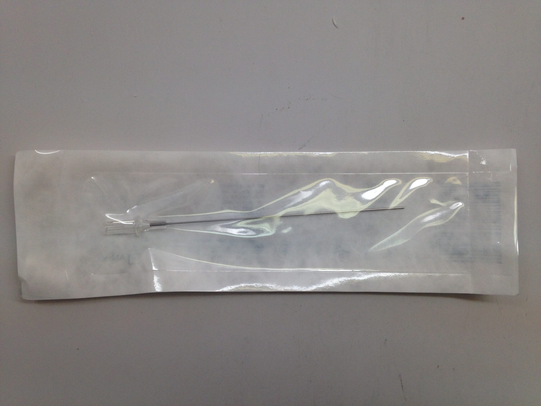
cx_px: 270
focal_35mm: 33
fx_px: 516
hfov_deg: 55.4
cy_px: 203
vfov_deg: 42.9
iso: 64
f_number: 2.4
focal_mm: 4.12
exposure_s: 1/120
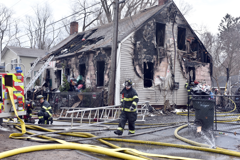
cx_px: 120
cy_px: 80
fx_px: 300
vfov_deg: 29.9
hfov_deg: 43.6
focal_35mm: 45
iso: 640
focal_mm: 45
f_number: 6.3
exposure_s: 1/400
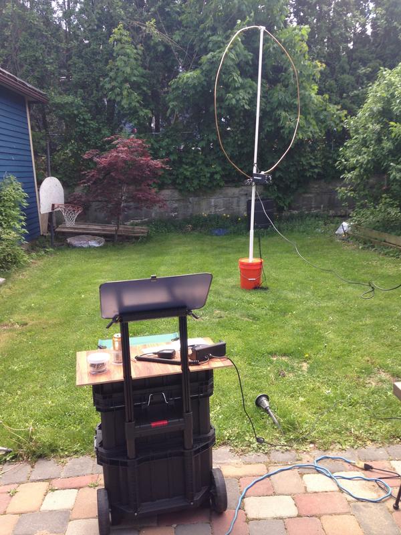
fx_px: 510
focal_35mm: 33
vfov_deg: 55.4
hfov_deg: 42.9
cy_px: 268
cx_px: 200
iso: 50
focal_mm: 4.12
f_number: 2.4
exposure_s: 1/233
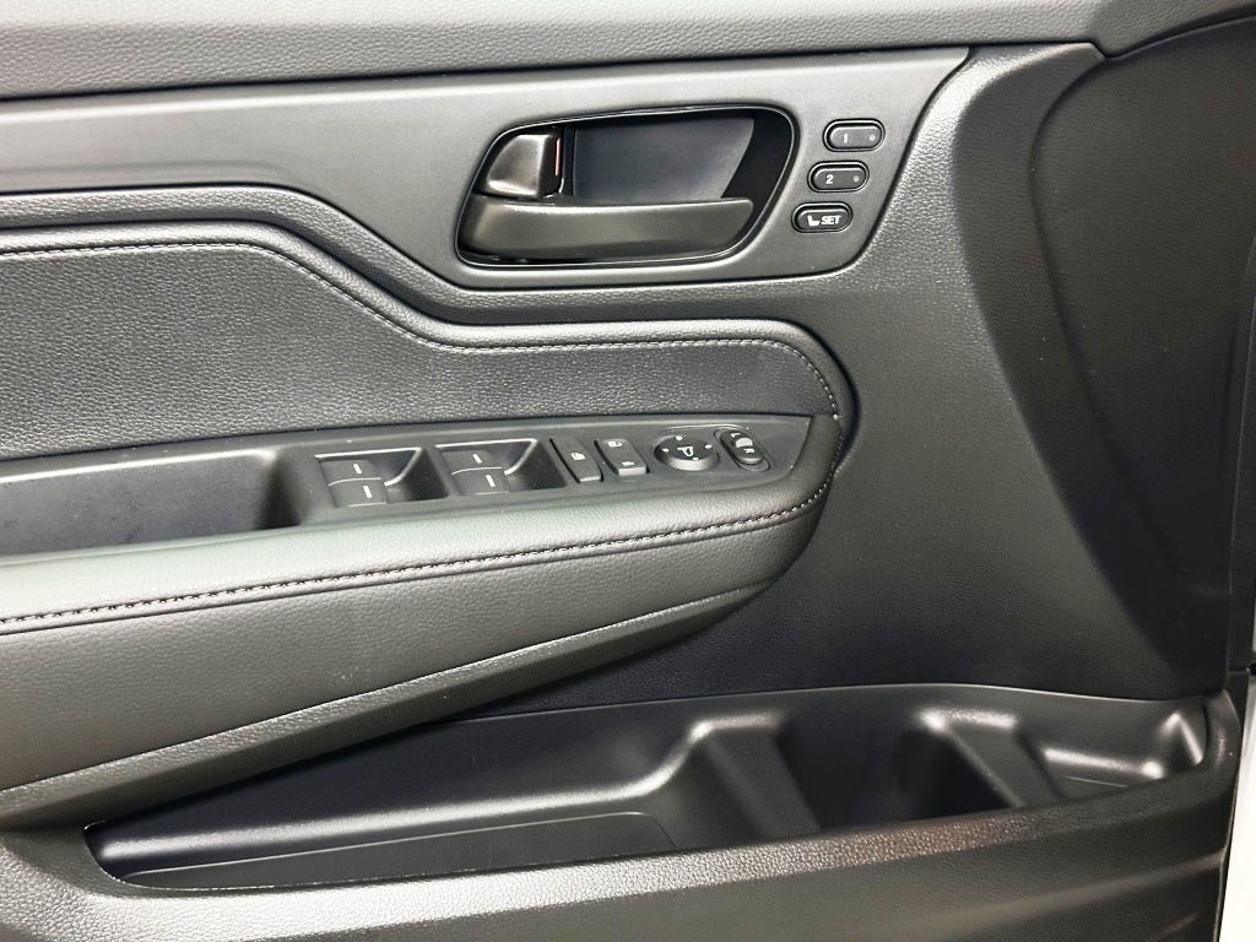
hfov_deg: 39.7
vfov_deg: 30.3
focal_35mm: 48
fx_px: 1742
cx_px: 628
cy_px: 471
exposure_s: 1/24
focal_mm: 6.86
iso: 640
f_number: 1.78
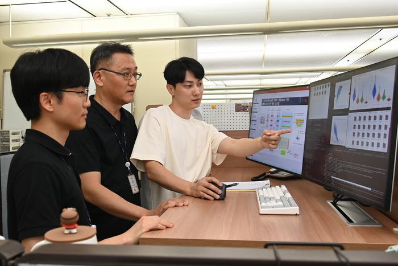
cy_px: 133
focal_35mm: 33
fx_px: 365
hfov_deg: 57.2
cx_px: 199
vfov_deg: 40.0
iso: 1250
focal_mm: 22
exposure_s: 1/60
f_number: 5
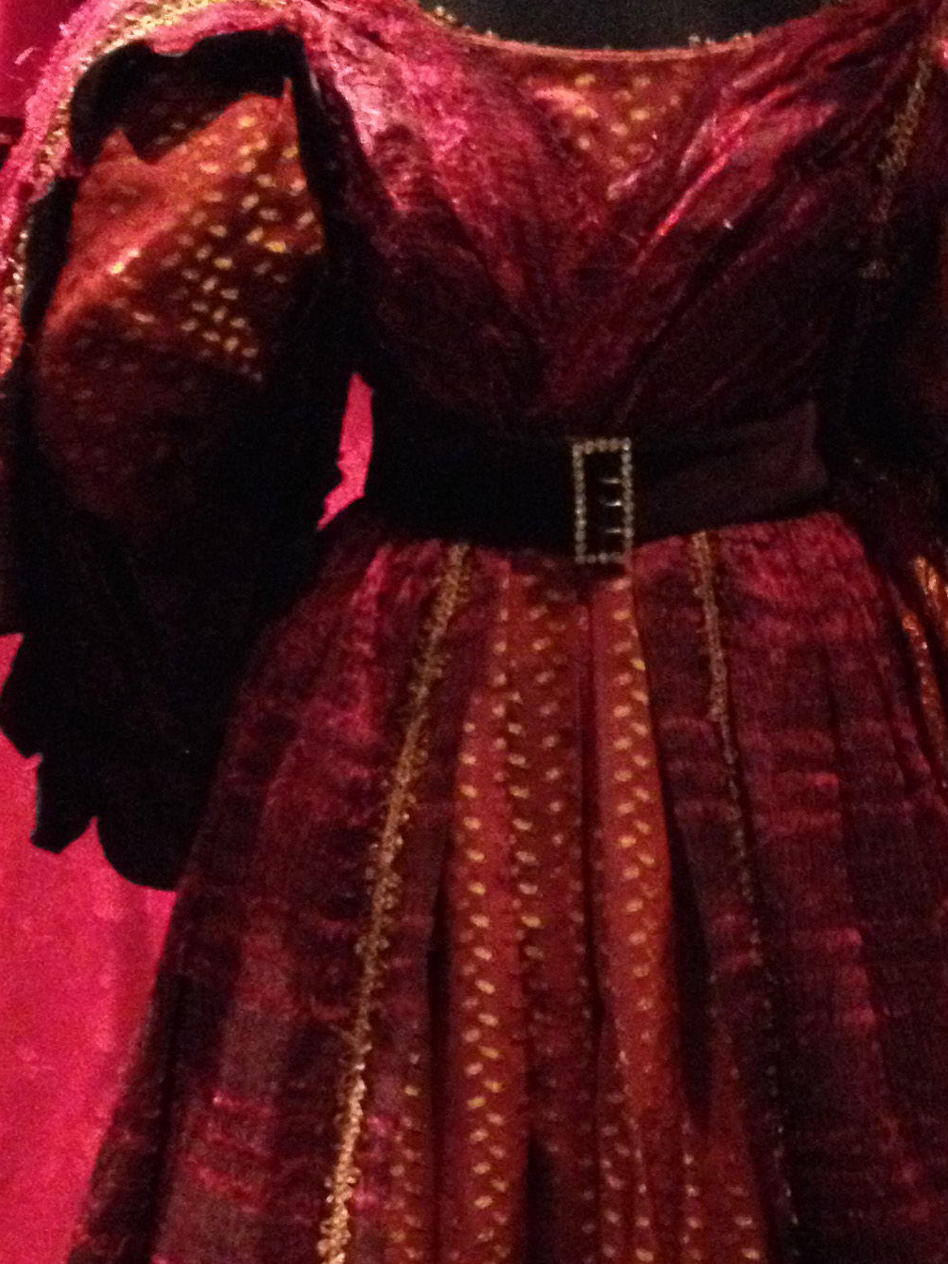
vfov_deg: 22.9
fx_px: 3104
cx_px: 581
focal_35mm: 85
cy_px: 899
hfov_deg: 17.3
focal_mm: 4.28
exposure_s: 1/15
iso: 800
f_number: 2.4
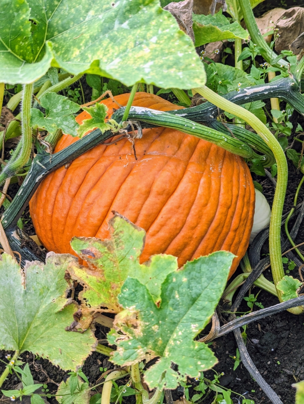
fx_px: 561
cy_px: 202
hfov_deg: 30.3
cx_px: 152
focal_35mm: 48
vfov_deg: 39.6
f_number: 1.85
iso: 46
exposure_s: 1/388
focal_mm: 6.81
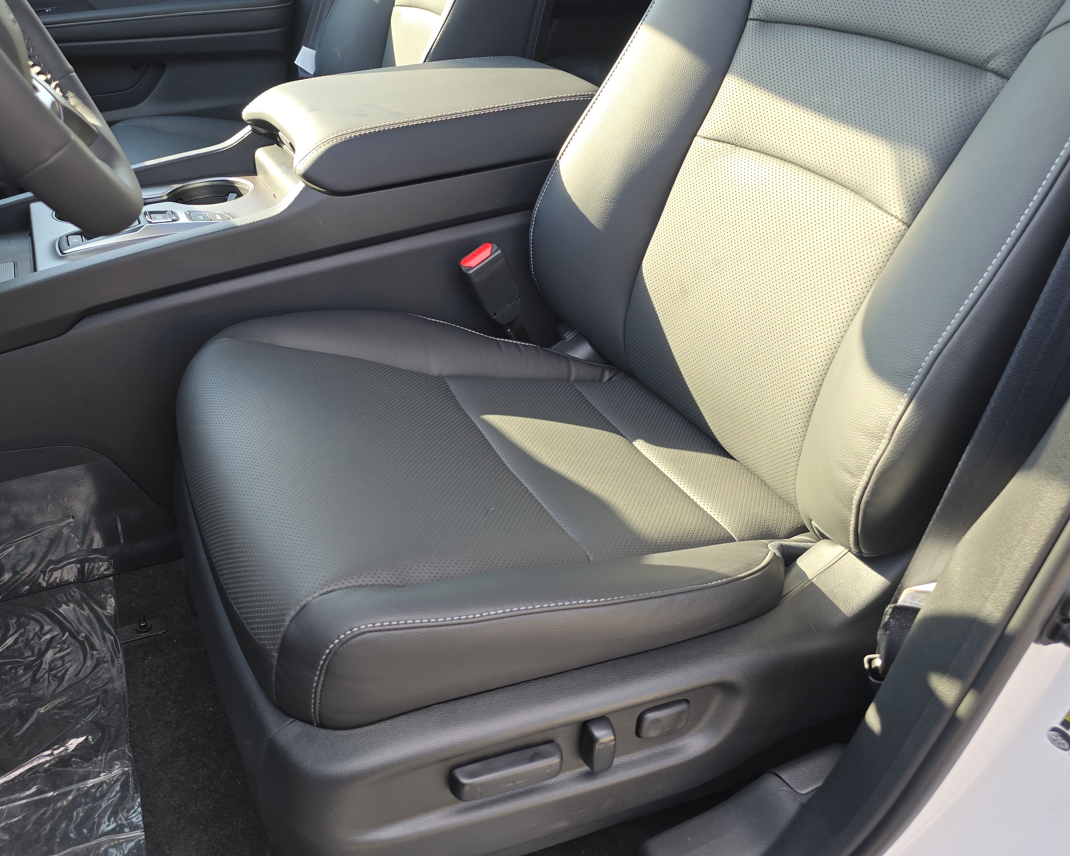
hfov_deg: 59.7
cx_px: 405
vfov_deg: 49.8
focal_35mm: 29
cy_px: 372
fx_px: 918
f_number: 1.7
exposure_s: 1/180
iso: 32
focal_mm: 6.3
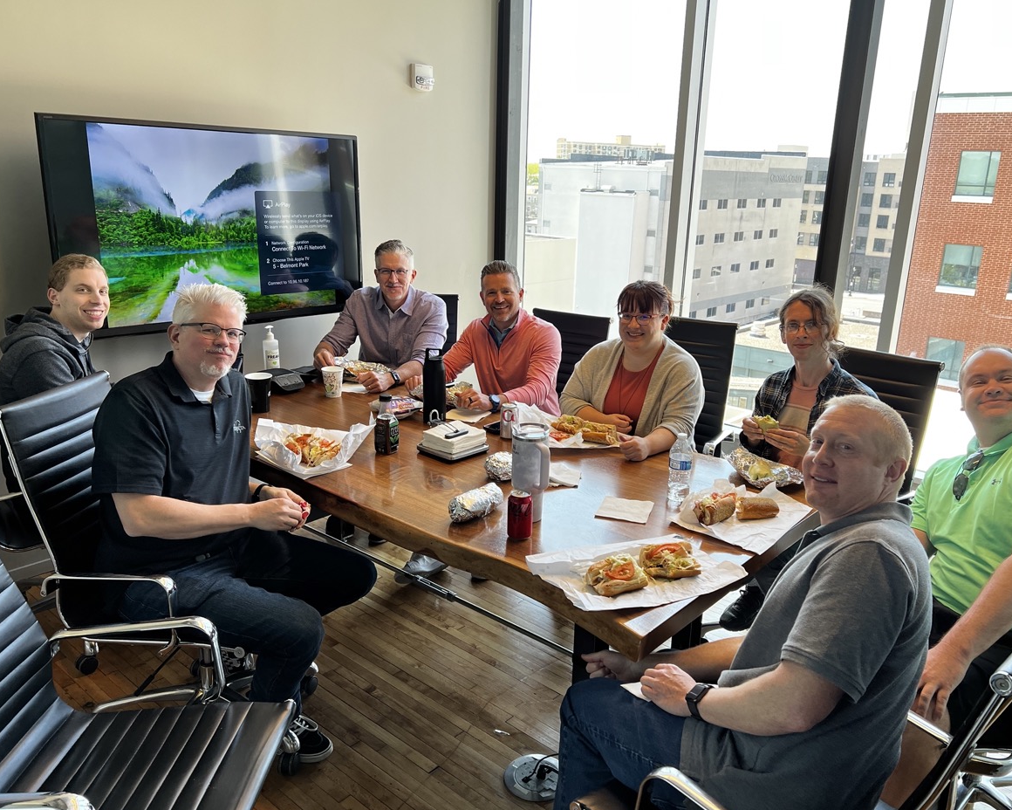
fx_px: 839
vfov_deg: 51.5
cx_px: 542
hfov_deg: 62.1
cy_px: 412
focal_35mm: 28
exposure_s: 1/139
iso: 32
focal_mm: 5.7
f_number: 1.5
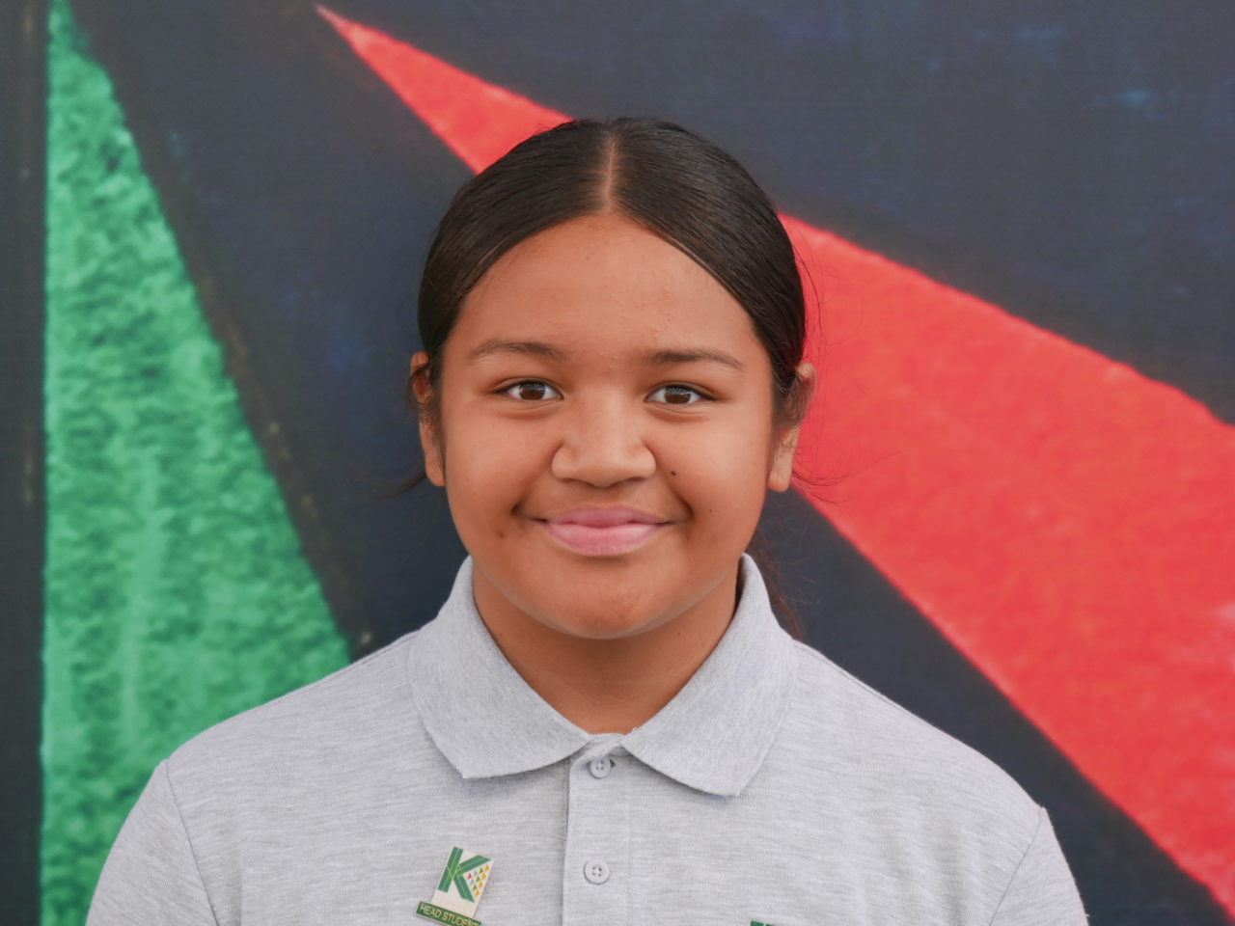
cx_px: 618
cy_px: 463
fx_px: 4353
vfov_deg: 12.1
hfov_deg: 16.1
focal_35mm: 122
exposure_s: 1/160
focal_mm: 61
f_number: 5.2
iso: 320
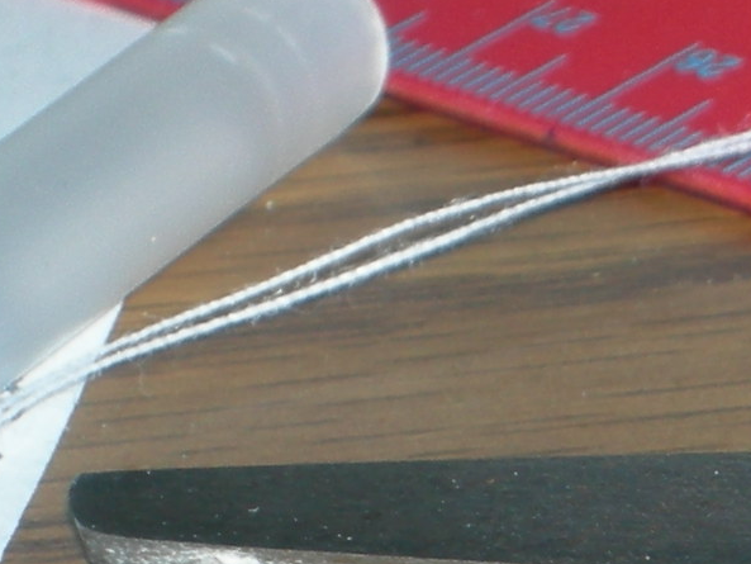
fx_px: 11956
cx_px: 1209
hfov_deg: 3.6
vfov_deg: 2.7
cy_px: 809
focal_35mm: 551
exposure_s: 1/120
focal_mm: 26.3
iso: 64
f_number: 5.2
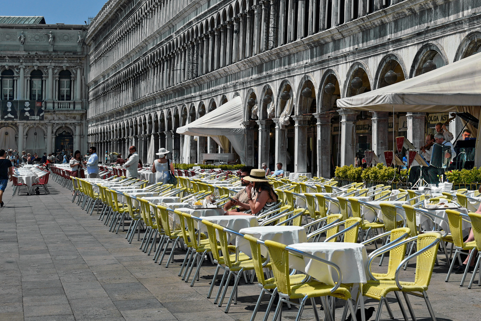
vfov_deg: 18.4
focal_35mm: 74
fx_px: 989
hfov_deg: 26.9
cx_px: 378
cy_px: 111
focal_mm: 46
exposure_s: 1/200
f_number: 7.1
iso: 100
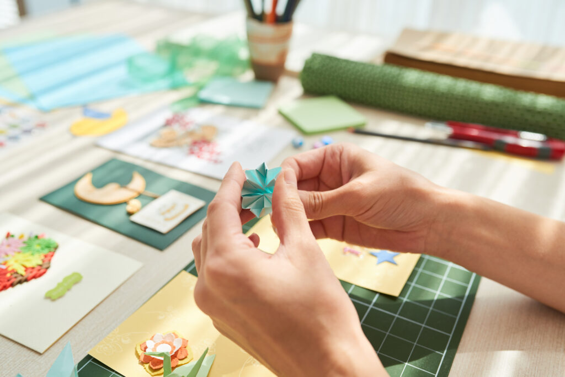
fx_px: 549
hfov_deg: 54.4
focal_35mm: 35
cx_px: 282
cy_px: 188
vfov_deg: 37.9
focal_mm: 35
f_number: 4
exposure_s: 1/500
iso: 200
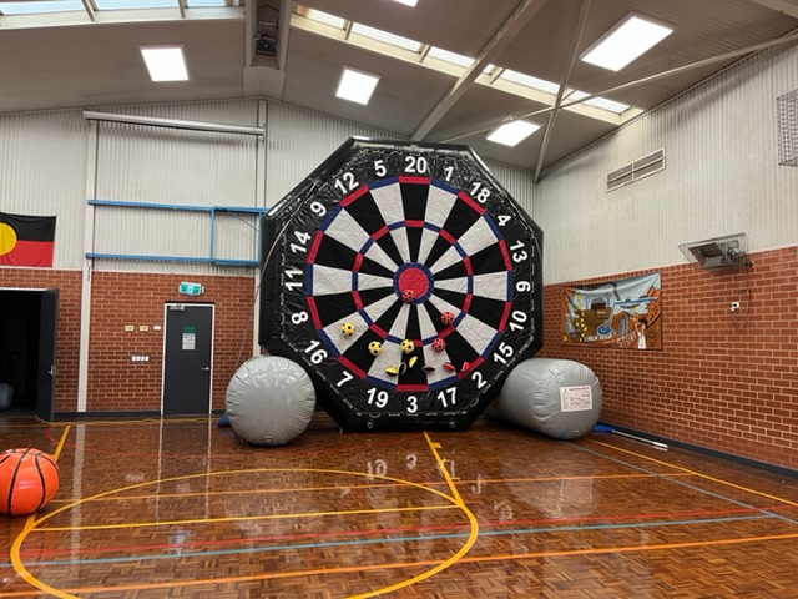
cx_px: 399
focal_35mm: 26
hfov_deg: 67.3
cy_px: 300
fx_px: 599
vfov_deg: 53.1
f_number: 1.6
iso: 100
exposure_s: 1/50
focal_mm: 5.1
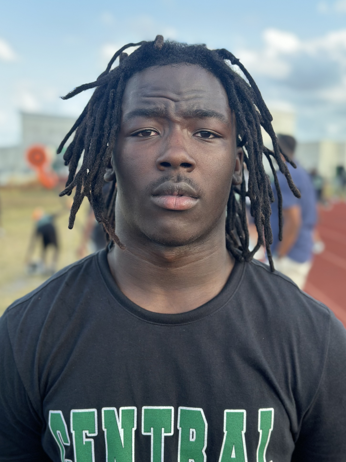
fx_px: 666
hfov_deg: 29.1
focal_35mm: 50
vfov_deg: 38.2
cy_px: 230
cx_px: 175
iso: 80
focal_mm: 6.86
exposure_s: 1/496
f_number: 1.78
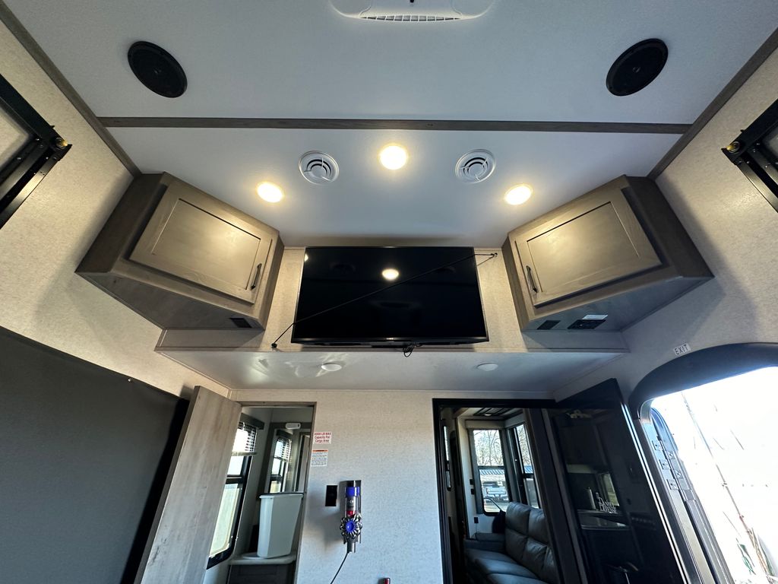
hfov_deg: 102.1
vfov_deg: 85.7
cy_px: 292
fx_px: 315
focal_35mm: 14
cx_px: 389
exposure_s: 1/87
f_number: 2.2
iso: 320
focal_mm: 2.22
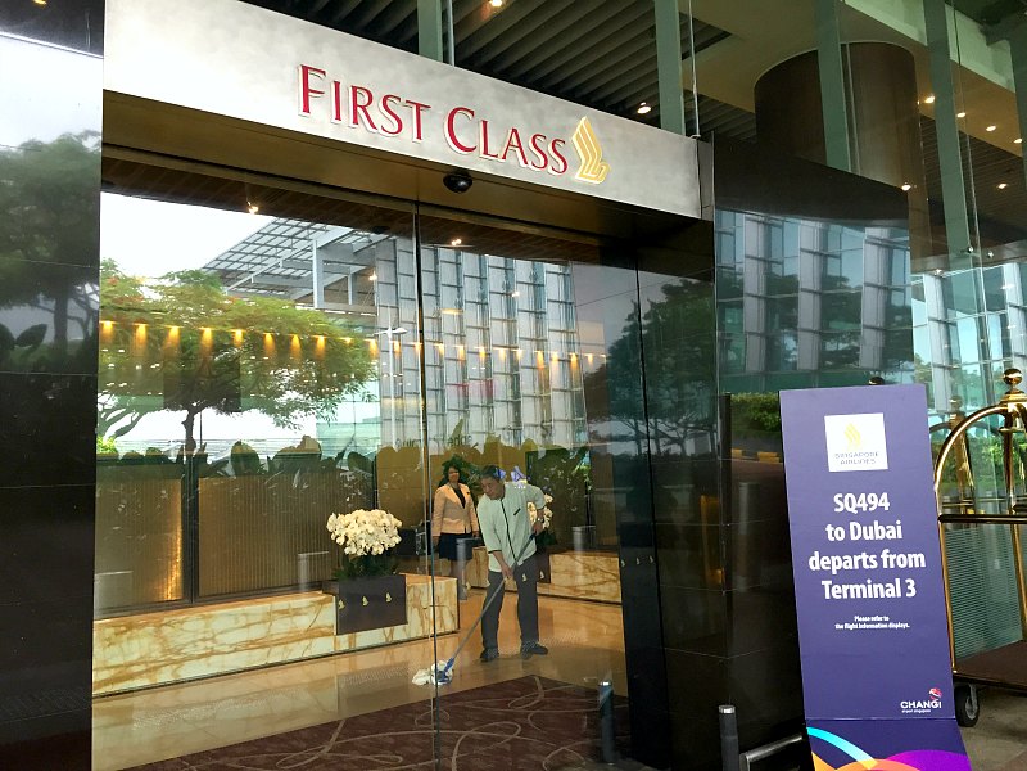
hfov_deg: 61.7
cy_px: 386
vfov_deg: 48.2
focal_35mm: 29
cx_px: 514
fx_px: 860
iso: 80
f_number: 2.2
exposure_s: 1/30
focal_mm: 4.15
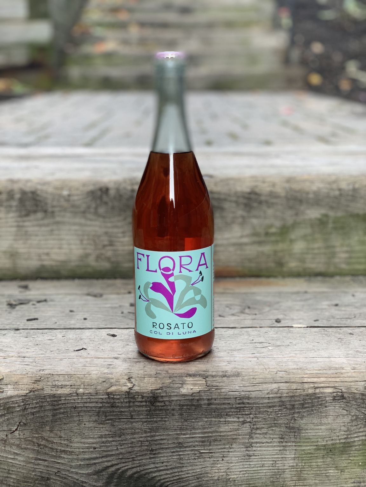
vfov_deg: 36.8
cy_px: 244
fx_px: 733
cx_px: 183
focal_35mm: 52
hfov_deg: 28.0
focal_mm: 6
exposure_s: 1/122
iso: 32
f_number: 2.4
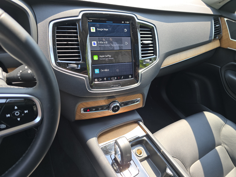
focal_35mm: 23
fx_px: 157
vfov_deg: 58.9
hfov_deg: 73.9
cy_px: 88
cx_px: 118
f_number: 1.7
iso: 32
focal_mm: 6.3
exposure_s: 1/180
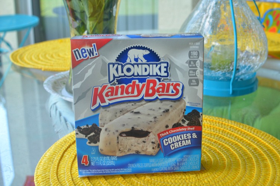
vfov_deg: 25.6
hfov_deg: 37.9
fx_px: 408
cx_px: 140
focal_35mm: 52
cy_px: 93
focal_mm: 35
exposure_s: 1/60
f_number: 5
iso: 400
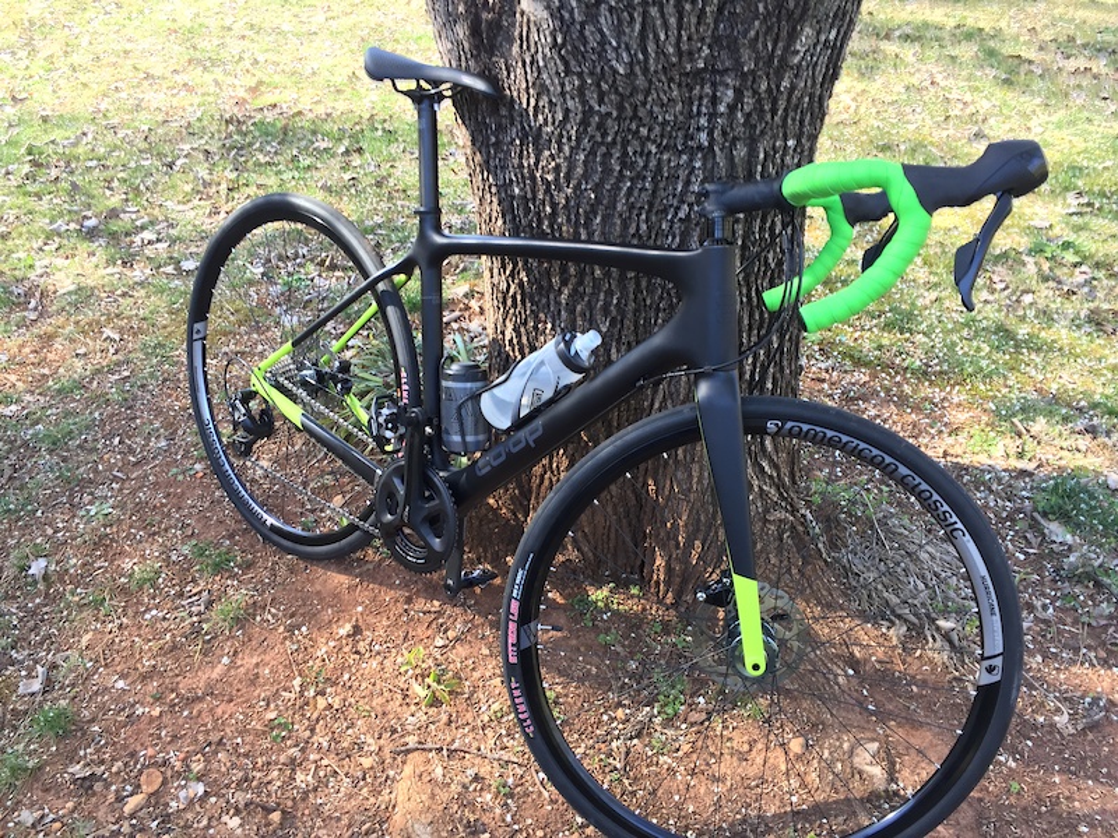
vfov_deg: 48.2
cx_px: 559
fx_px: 937
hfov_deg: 61.7
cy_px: 419
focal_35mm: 29
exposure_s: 1/120
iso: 64
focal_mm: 4.15
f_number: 2.2
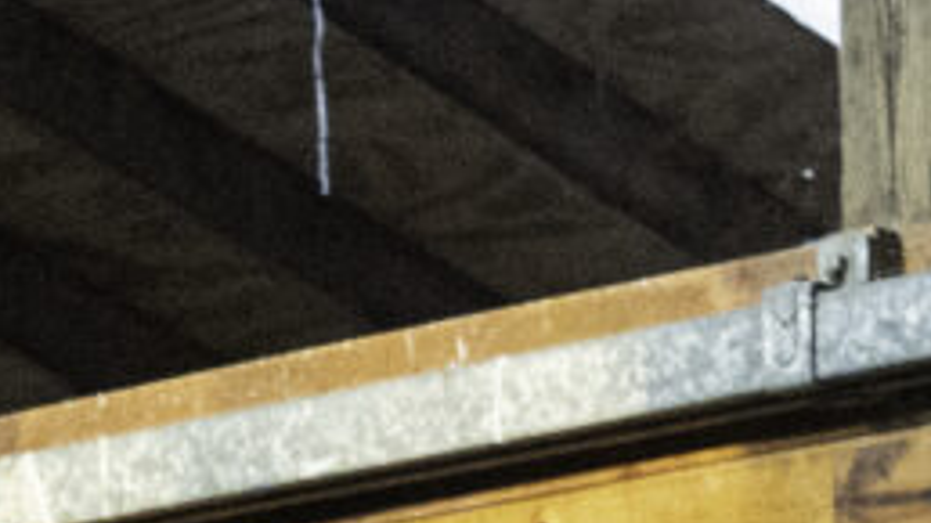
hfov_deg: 7.6
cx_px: 3157
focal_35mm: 233
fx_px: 5751
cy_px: 2079
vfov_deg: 4.7
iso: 5000
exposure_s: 1/160
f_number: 3.5
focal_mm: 28
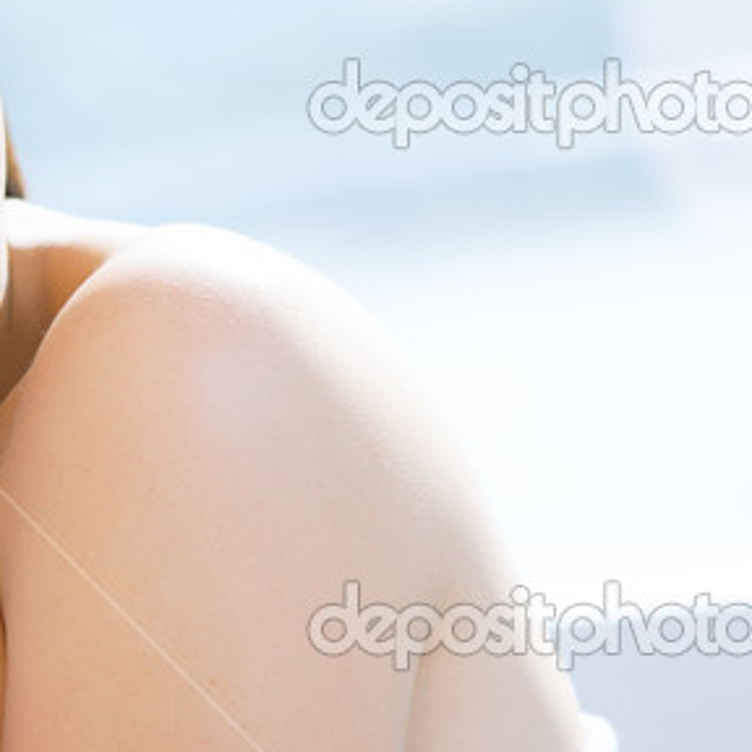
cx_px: -385
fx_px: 6317
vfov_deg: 6.8
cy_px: 106
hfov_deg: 6.7
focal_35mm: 257
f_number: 4
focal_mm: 85
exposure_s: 1/160
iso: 100
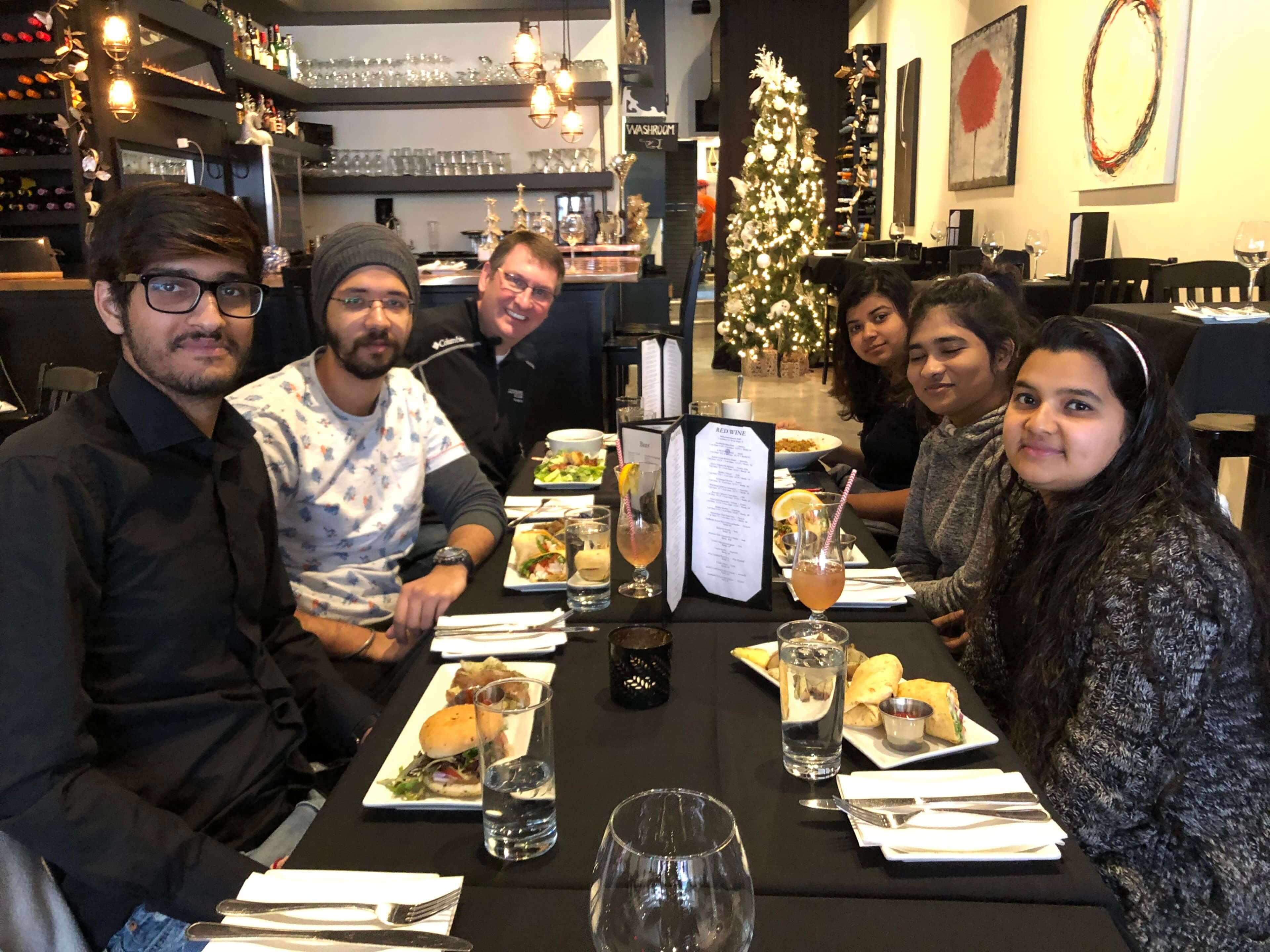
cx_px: 635
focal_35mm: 28
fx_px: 1027
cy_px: 476
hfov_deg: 63.4
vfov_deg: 49.7
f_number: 1.8
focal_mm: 4
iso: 100
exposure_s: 1/4
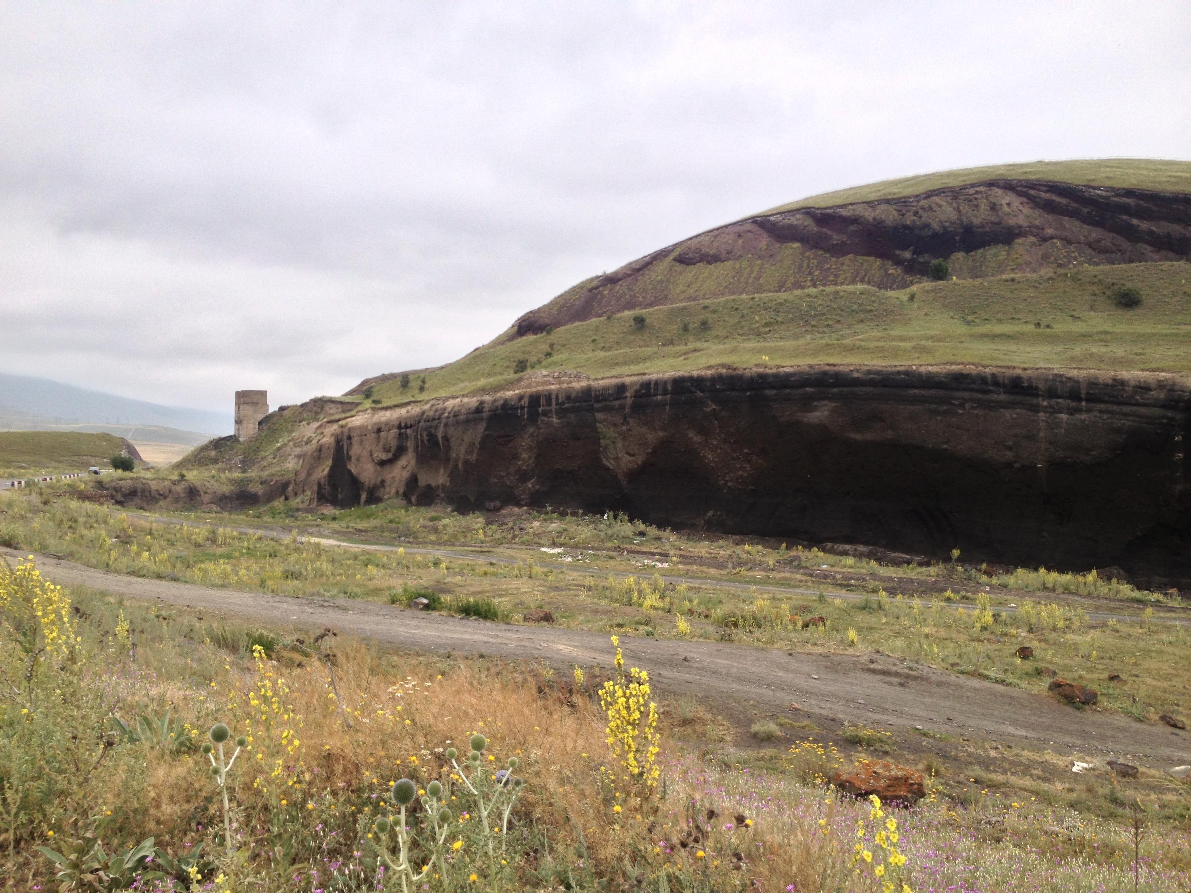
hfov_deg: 52.6
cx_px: 596
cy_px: 446
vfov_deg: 40.7
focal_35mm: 35
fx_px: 1204
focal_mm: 4.28
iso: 50
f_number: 2.4
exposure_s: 1/1284
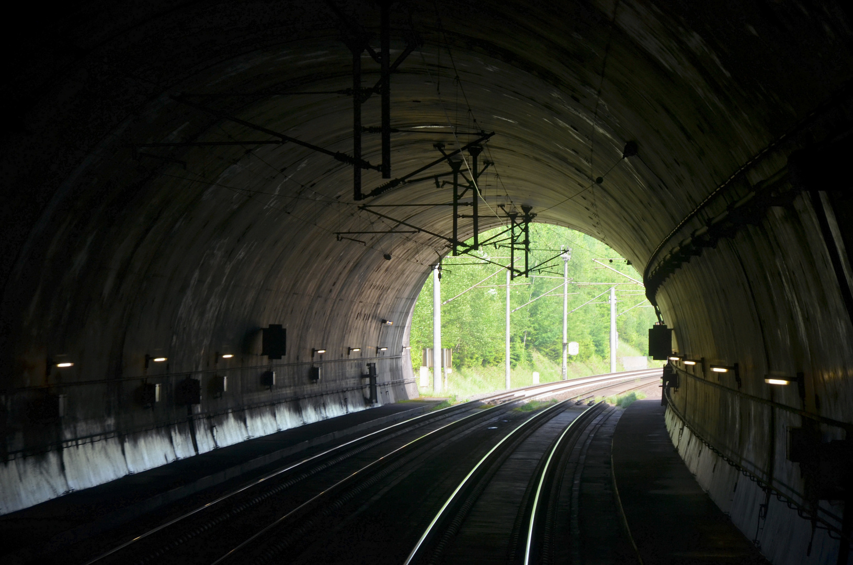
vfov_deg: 8.7
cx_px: 426
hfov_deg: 13.1
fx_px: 3724
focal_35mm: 158
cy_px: 282
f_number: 6.3
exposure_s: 1/160
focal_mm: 105
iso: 320
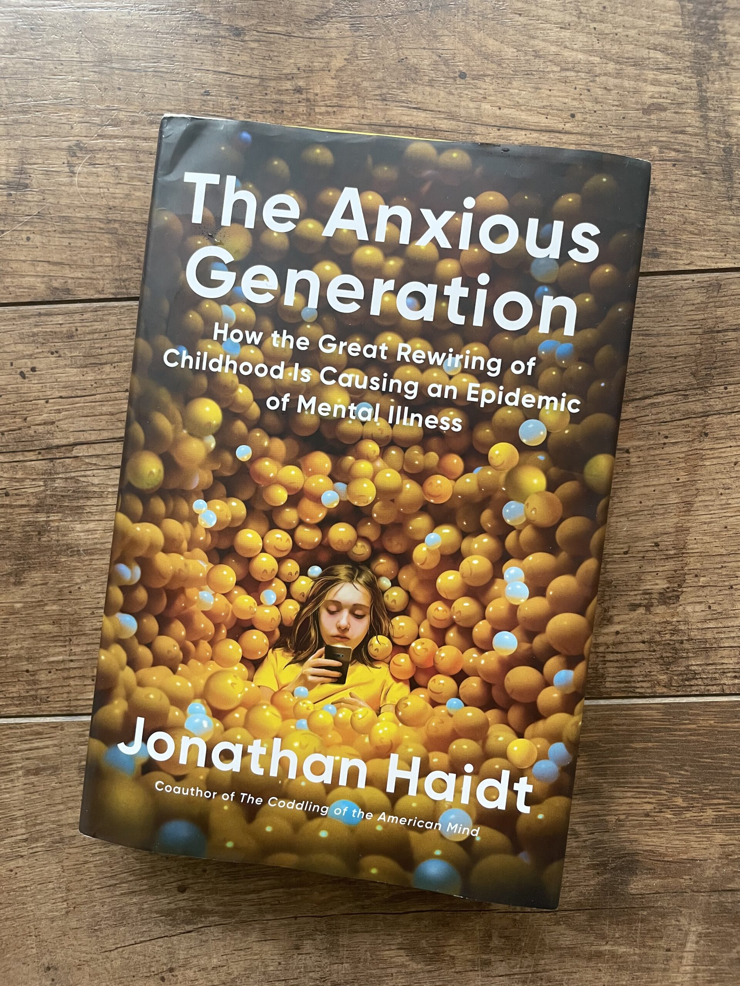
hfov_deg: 53.1
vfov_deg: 67.3
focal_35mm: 26
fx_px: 741
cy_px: 493
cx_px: 370
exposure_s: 1/93
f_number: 1.6
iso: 125
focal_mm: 4.2
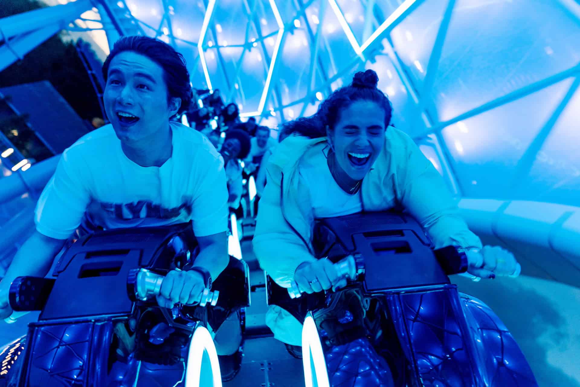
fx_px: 387
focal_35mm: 24
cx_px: 290
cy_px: 194
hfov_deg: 73.7
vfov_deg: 53.1
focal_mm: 24
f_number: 2.8
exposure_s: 1/160
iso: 1000
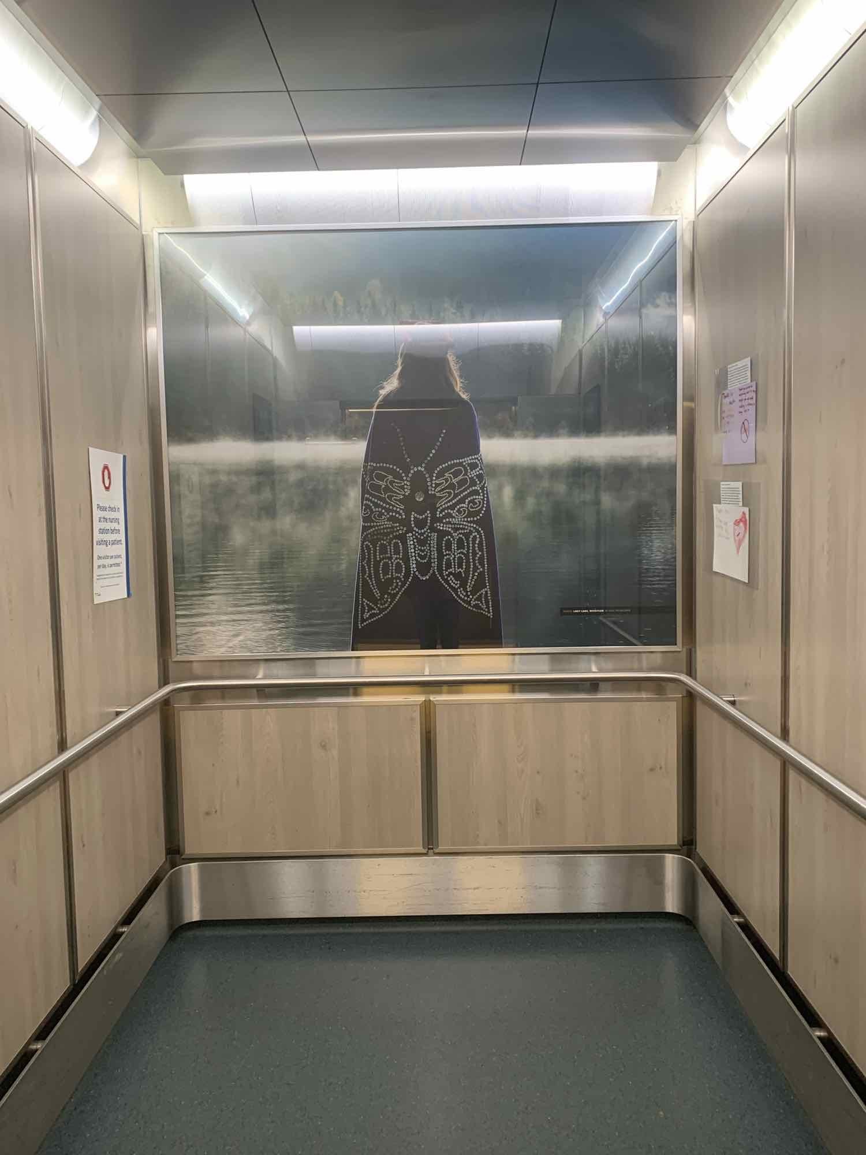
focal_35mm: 26
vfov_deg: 67.3
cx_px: 433
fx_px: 867
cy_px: 578
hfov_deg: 53.1
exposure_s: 1/60
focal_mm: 4.25
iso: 160
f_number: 1.8
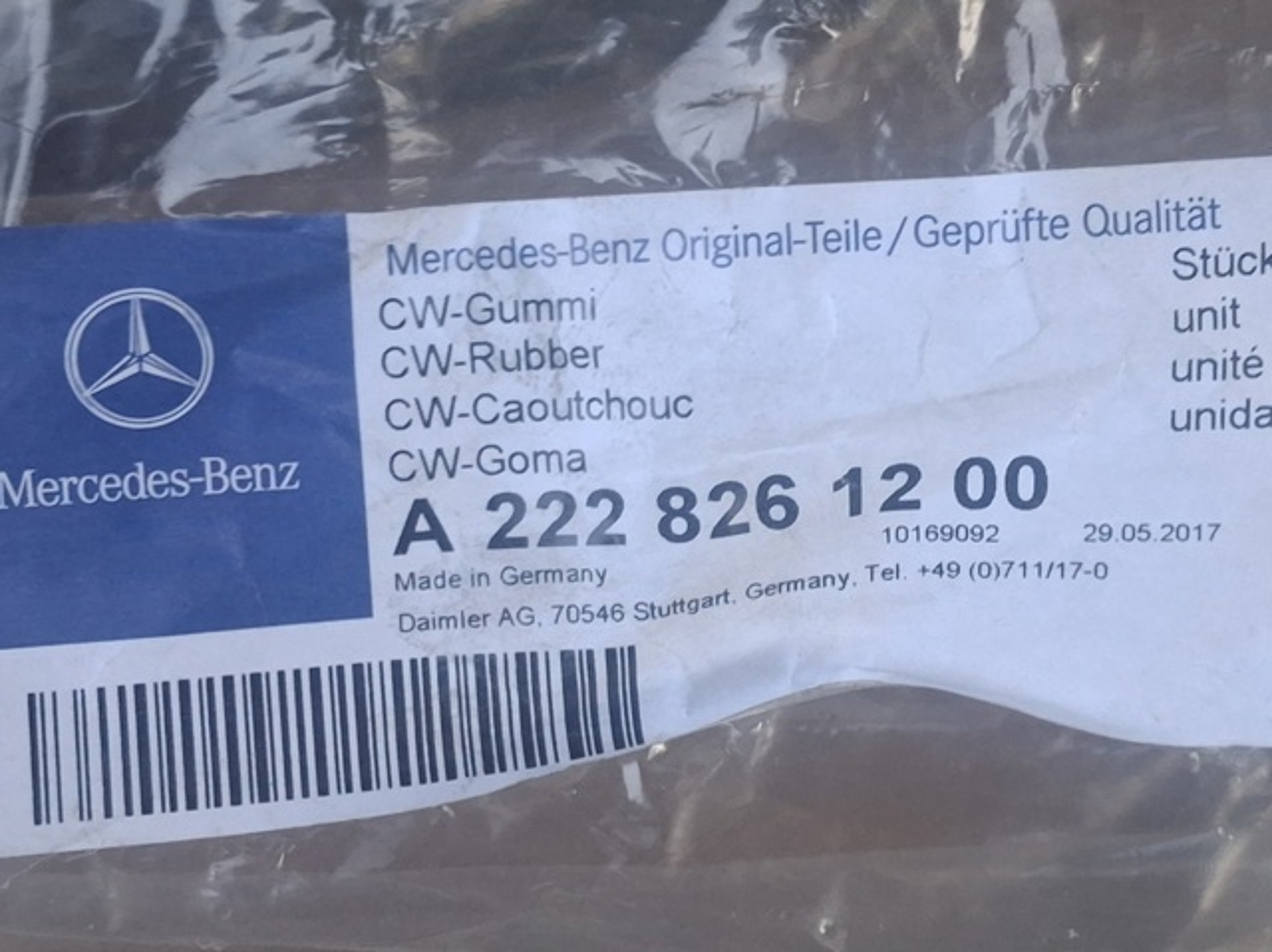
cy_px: 476
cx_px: 636
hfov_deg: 65.4
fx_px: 991
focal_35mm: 27
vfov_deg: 51.3
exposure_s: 1/120
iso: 160
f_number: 1.8
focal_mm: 4
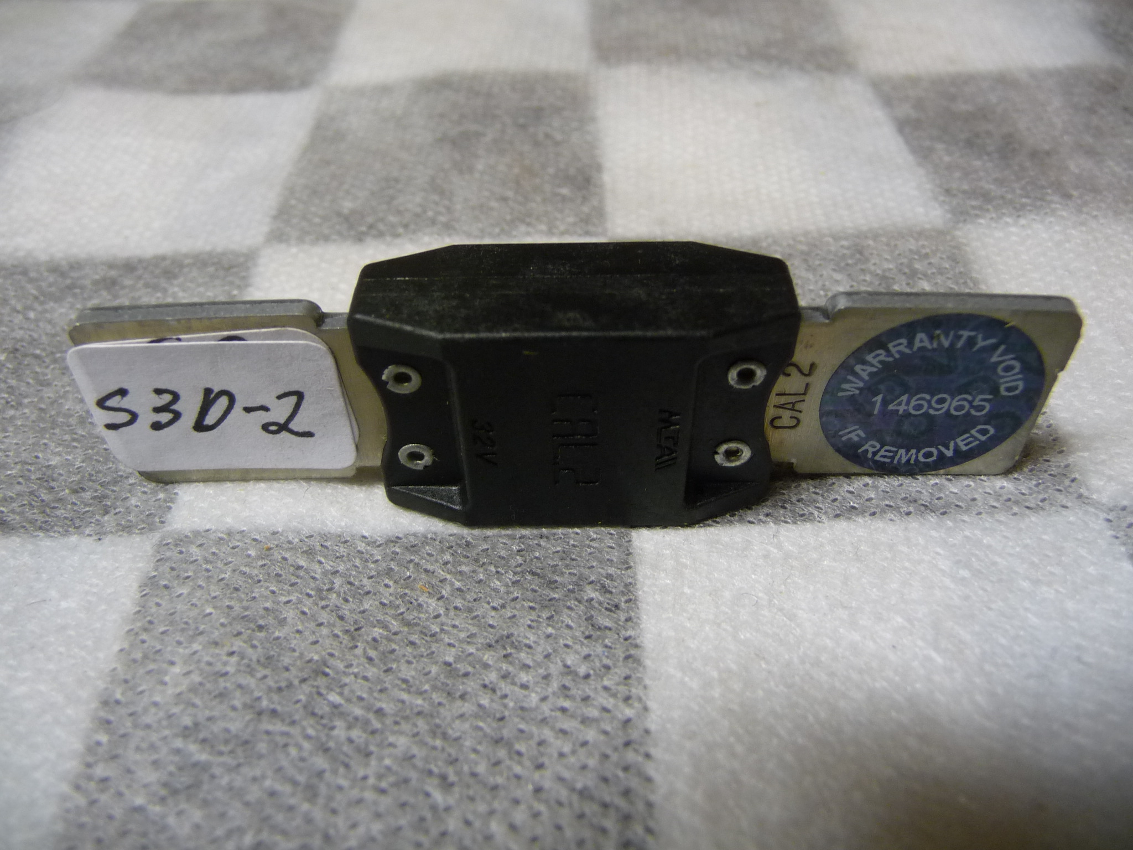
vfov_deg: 49.7
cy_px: 425
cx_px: 566
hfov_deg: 63.4
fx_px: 916
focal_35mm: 28
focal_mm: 4.7
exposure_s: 1/30
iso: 200
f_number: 3.3
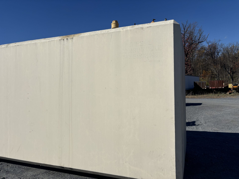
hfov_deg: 67.3
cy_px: 90
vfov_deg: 53.1
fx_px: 180
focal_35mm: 26
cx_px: 120
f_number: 1.6
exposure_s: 1/10989
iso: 50
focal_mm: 5.96
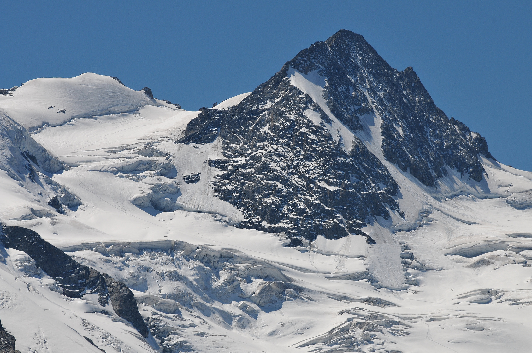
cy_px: 176
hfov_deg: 5.1
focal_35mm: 405
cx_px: 266
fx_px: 5978
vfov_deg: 3.4
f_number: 10
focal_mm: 270
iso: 200
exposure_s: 1/400
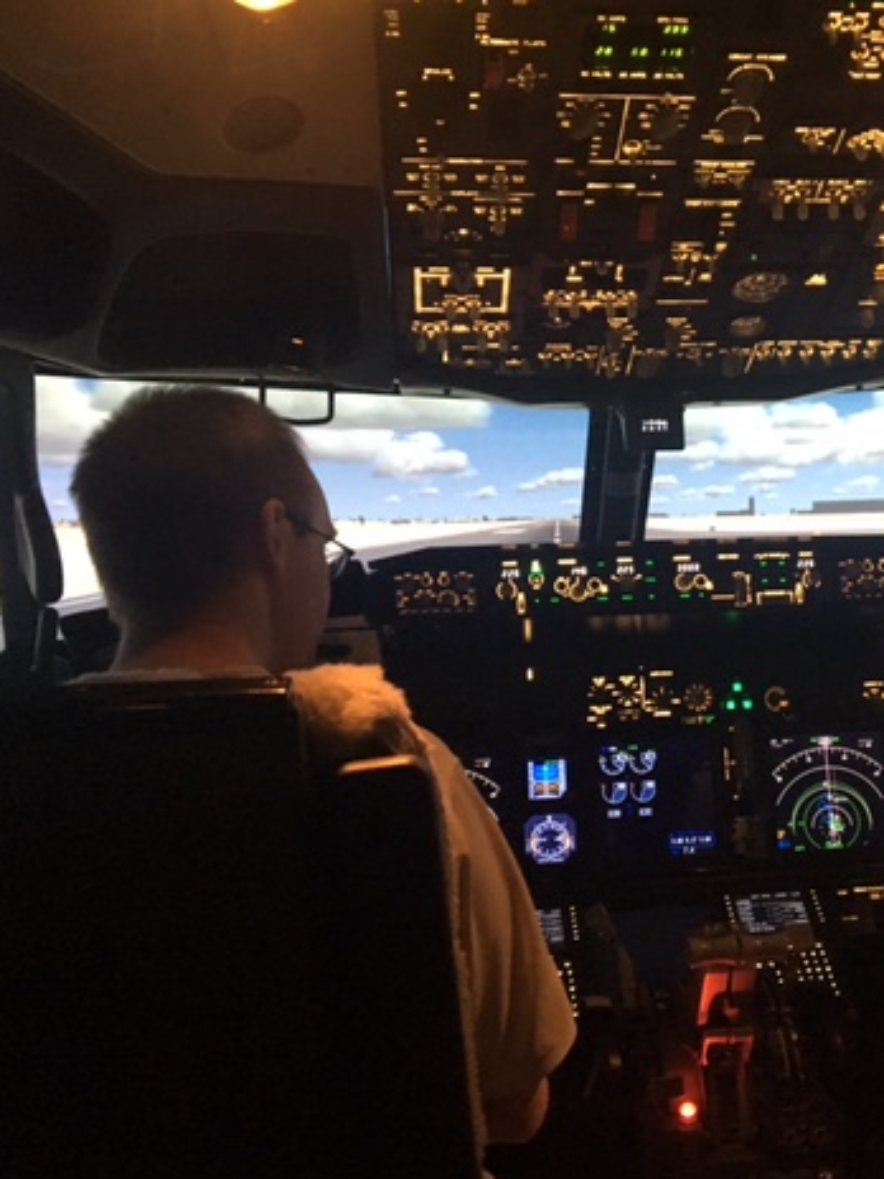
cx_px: 653
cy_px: 605
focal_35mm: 40
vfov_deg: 46.8
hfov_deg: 35.2
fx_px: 1362
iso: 200
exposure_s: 1/17
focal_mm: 4.15
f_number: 2.2
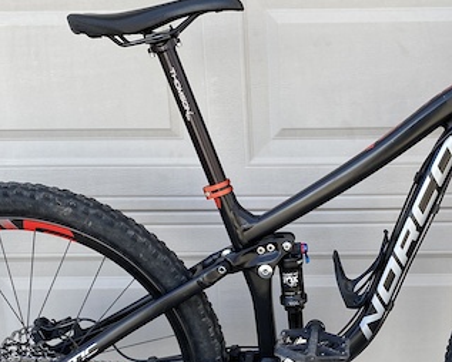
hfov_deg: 29.1
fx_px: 857
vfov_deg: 23.4
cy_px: 302
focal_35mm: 64
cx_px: 341
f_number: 1.8
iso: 32
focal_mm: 4.25
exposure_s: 1/349
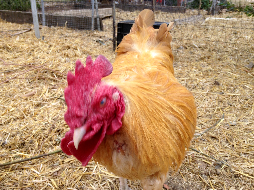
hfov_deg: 55.4
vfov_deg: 42.9
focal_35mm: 33
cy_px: 95
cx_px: 127
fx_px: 242
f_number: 2.4
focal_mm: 4.12
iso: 50
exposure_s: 1/296
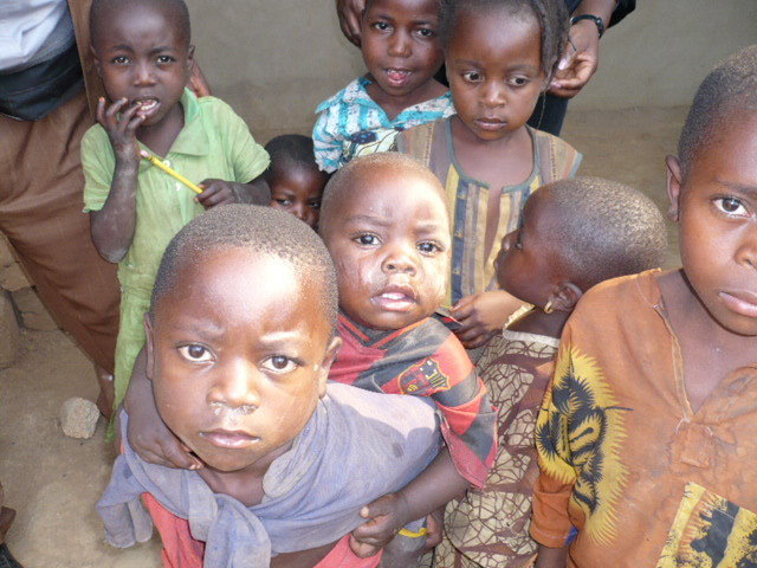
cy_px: 284
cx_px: 378
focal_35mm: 35
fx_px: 765
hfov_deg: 52.6
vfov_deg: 40.7
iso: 100
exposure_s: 1/125
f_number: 2.8
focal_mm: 5.8
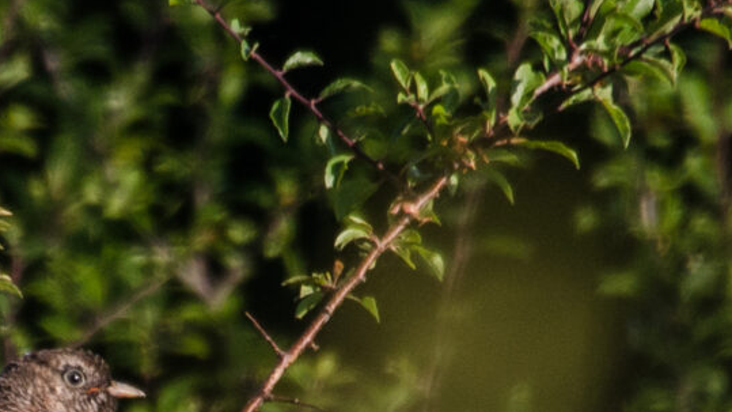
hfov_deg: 0.7
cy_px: 679
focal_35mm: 2979
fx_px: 57813
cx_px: 517
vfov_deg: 0.4
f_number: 6.3
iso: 560
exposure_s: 1/1000
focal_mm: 500
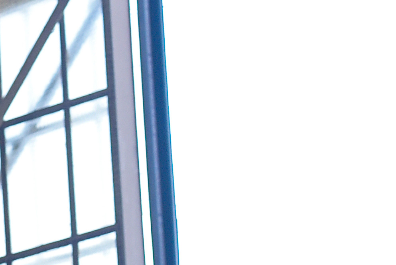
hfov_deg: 4.7
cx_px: -676
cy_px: 229
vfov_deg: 3.2
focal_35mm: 424
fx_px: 4666
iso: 640
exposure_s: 1/250
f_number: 4.5
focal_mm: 70
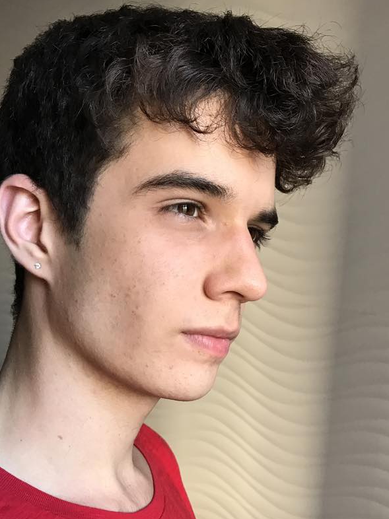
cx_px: 190
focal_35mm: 38
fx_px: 570
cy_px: 346
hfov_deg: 37.7
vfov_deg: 48.2
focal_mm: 3.99
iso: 25
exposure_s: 1/30
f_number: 1.8
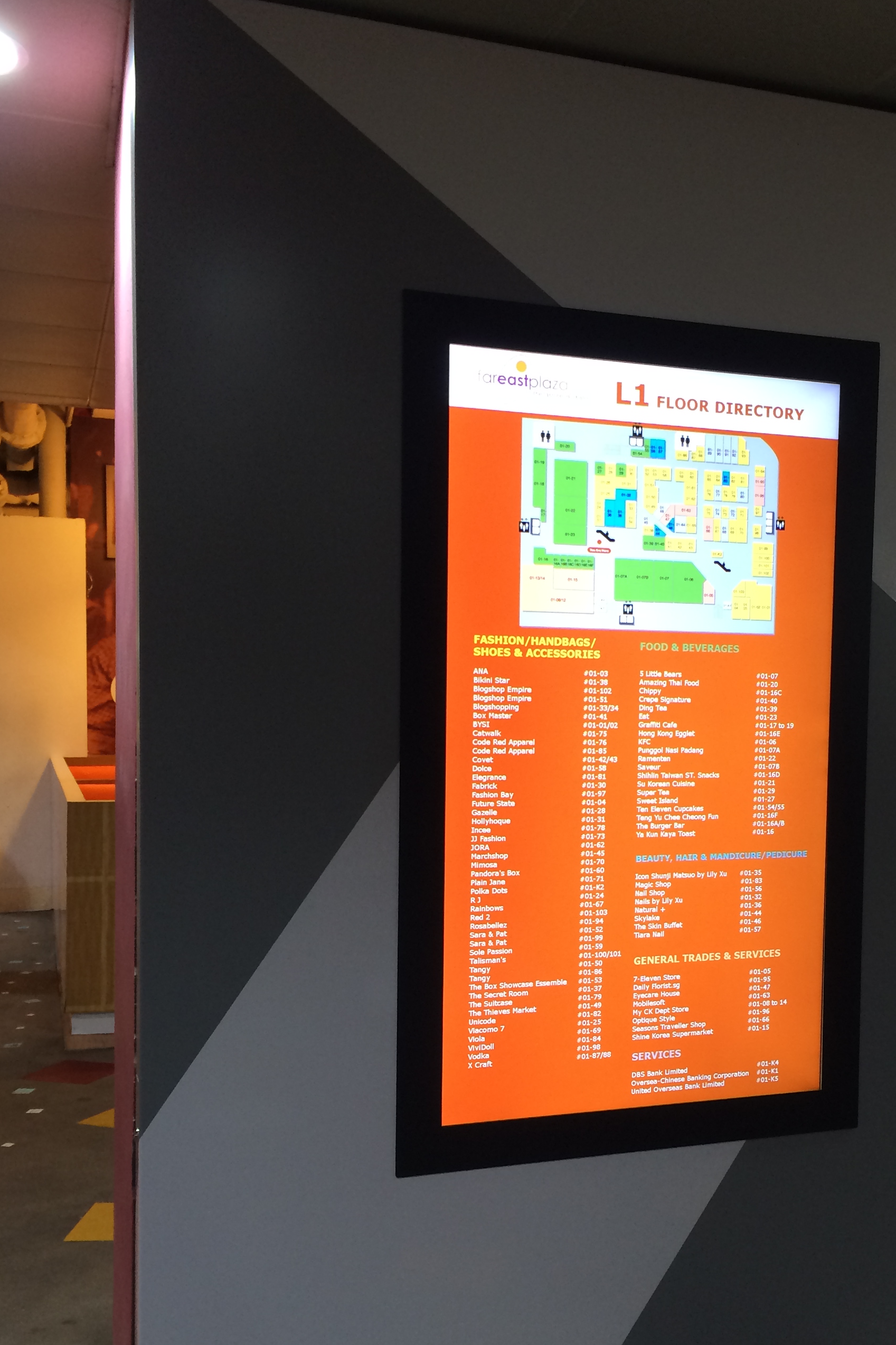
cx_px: 610
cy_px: 770
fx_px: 1493
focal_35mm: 40
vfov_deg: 48.3
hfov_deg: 33.1
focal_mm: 4.12
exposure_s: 1/30
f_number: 2.2
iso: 80
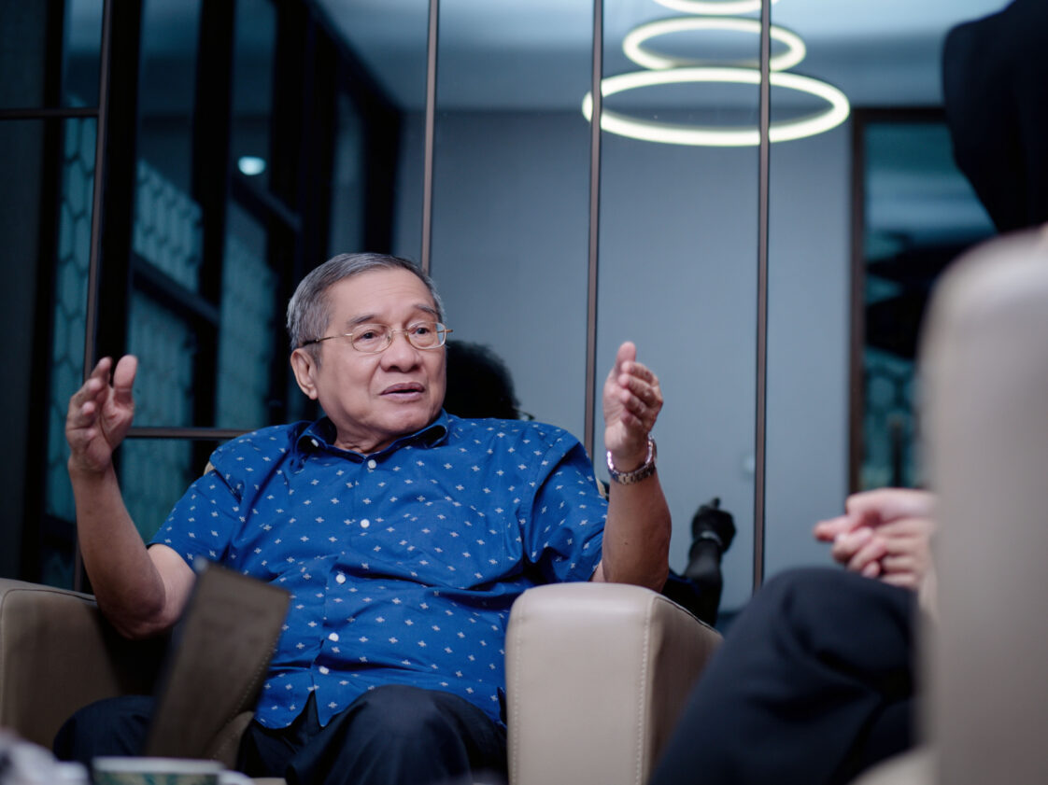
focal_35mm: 86
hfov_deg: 22.8
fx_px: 2603
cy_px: 392
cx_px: 524
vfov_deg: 17.2
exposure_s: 1/160
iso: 400
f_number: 1.4
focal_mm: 43
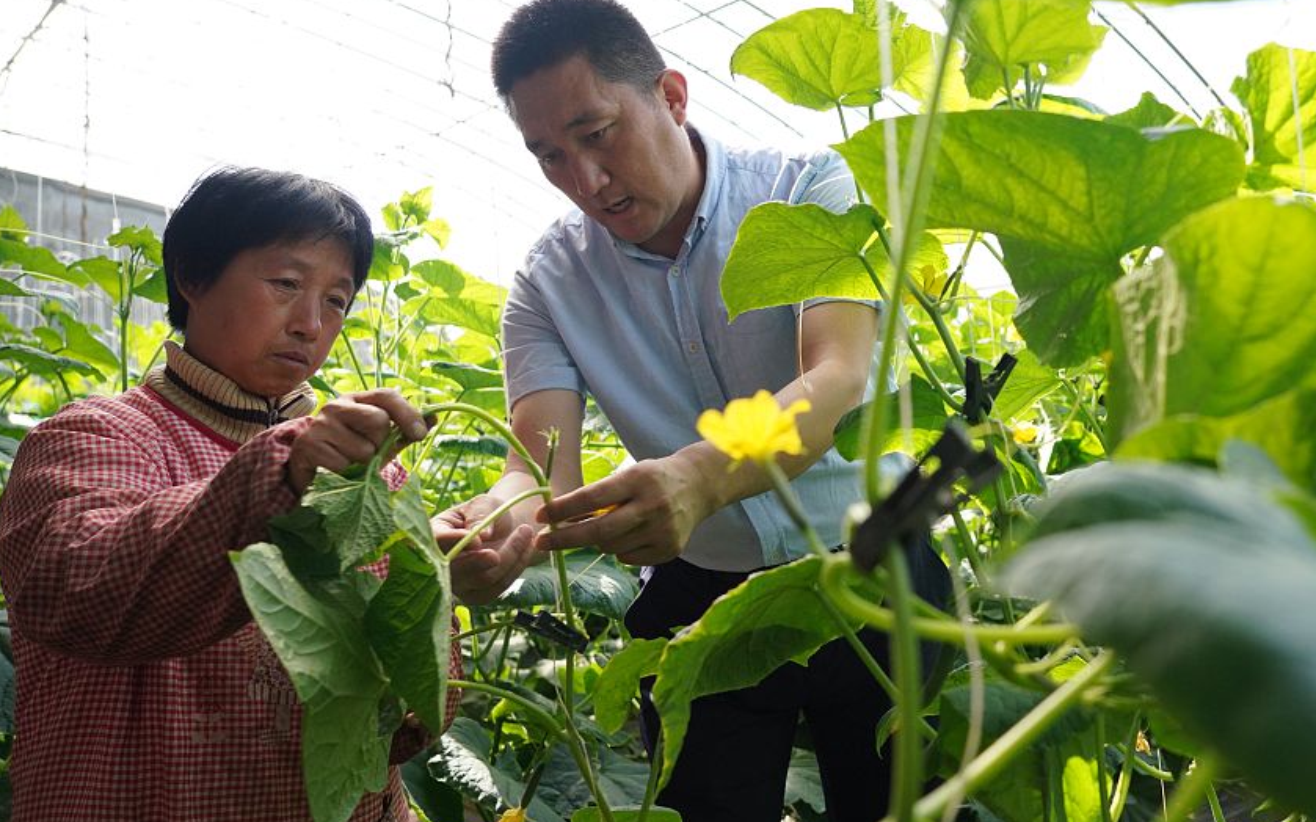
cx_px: 878
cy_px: 316
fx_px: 1255
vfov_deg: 36.1
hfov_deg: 54.2
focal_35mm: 35
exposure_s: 1/3200
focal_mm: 24
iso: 2000
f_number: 4
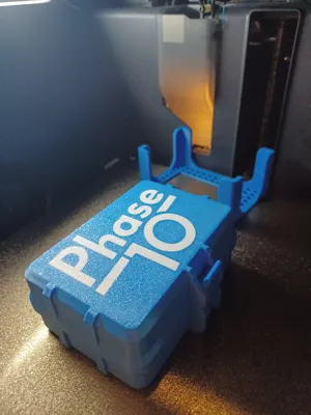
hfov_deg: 54.9
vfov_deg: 69.4
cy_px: 208
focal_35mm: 25
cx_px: 156
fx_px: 299
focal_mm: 4.6
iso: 1250
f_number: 1.8
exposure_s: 1/20
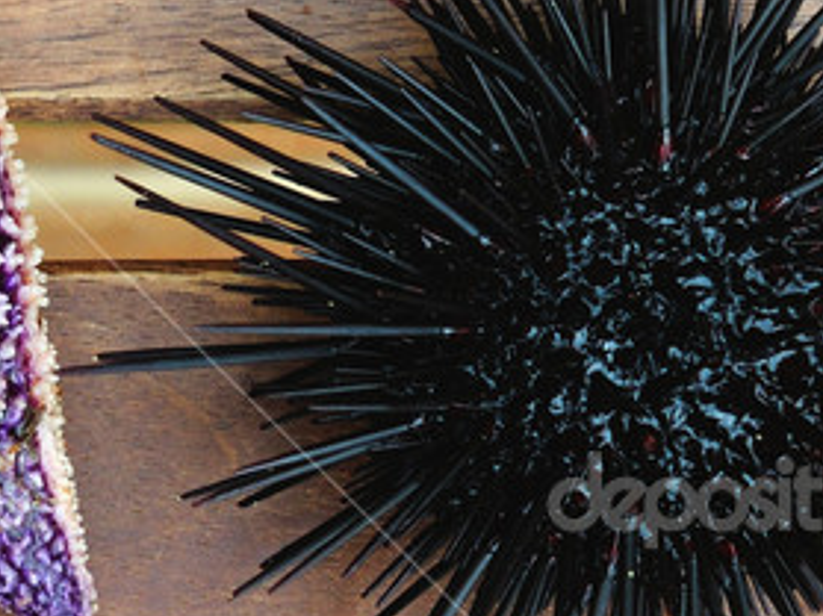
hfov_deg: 7.7
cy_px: -88
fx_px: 6036
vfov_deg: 5.8
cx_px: -239
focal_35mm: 254
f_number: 9
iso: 200
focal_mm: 48
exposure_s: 1/160
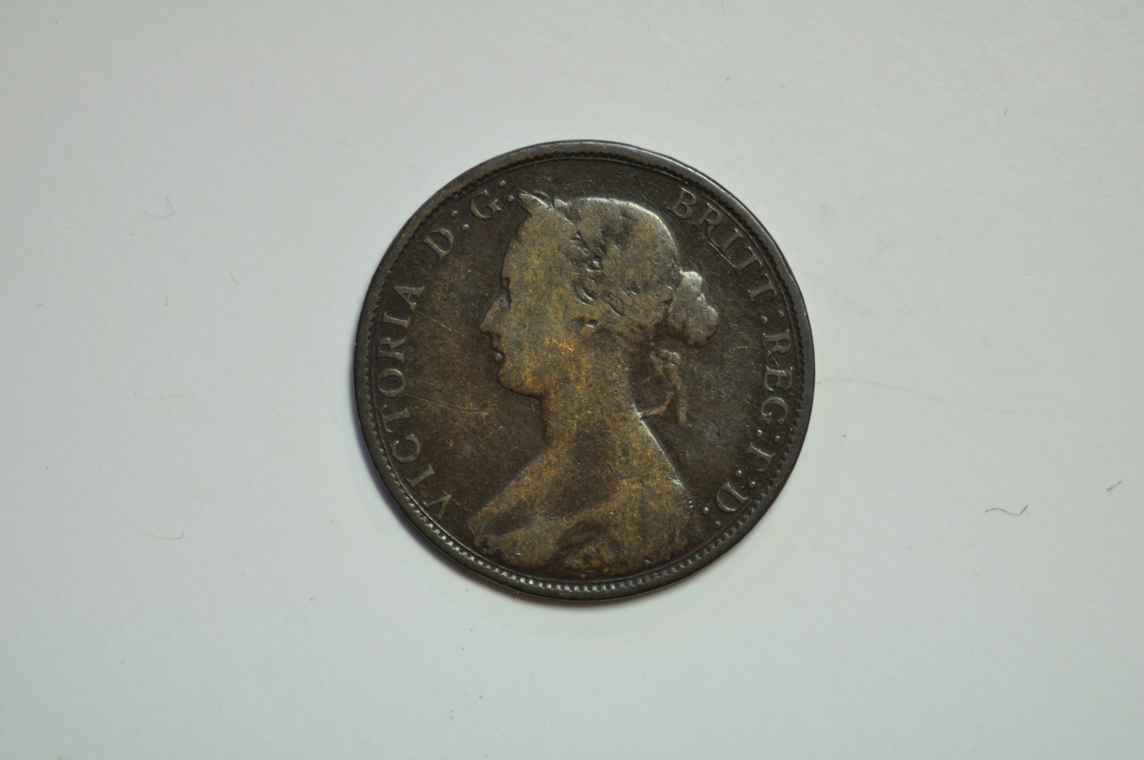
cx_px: 572
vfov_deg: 15.2
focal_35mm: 90
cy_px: 380
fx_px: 2856
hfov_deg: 22.6
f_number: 3.5
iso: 800
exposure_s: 1/160
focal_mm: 60
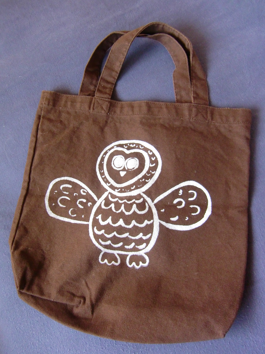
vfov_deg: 63.4
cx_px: 132
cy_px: 177
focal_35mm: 28
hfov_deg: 49.7
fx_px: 286
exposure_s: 1/80
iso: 400
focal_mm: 4.9
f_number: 2.6
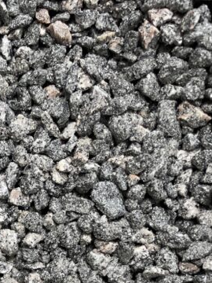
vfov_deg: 22.5
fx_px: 604
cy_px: 401
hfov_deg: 18.2
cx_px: -82
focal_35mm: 74
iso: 32
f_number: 1.6
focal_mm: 4.2
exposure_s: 1/3040
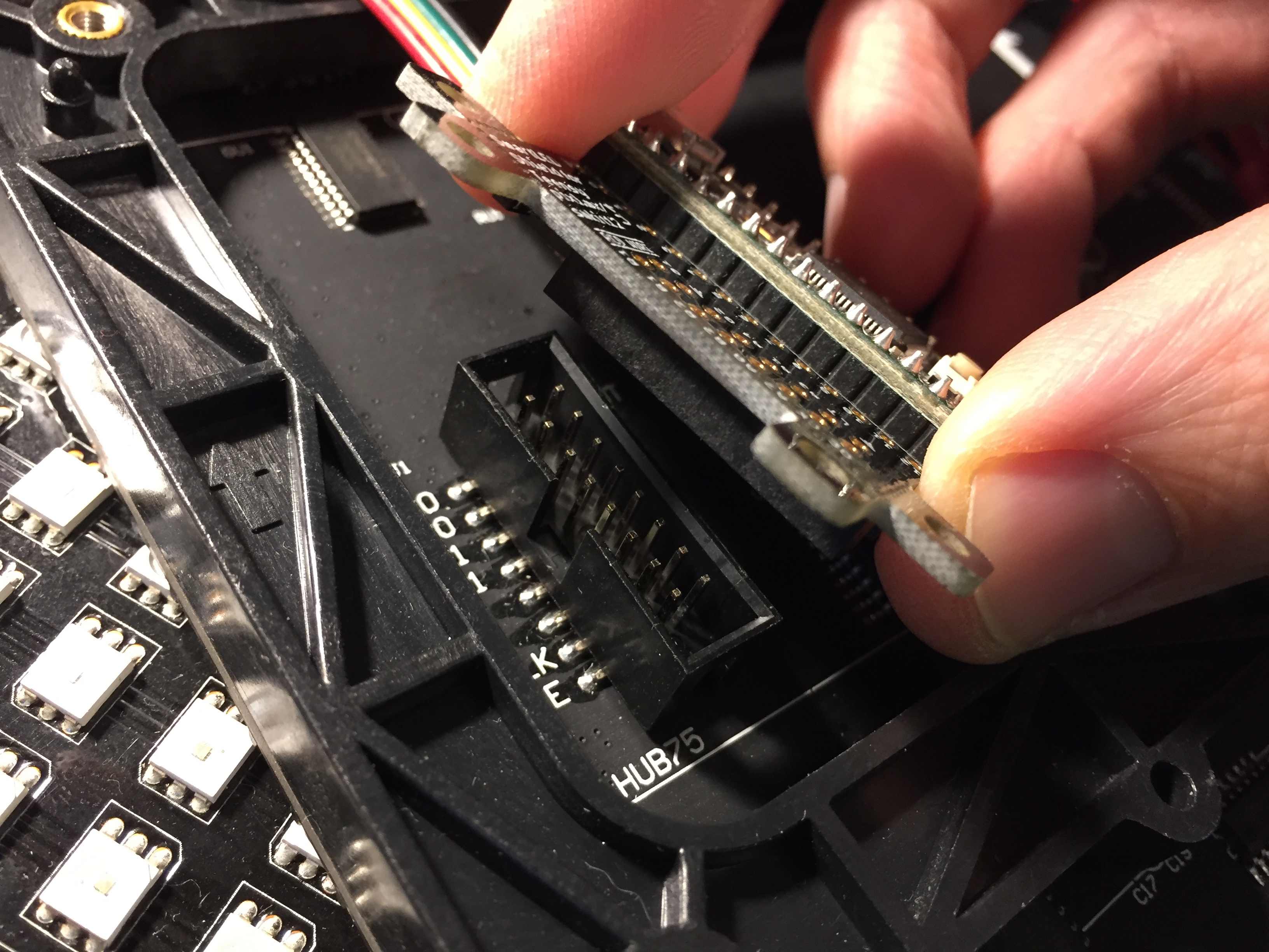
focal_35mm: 29
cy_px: 476
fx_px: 1063
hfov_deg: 61.7
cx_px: 634
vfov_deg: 48.2
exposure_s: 1/33
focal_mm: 4.15
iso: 200
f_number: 2.2
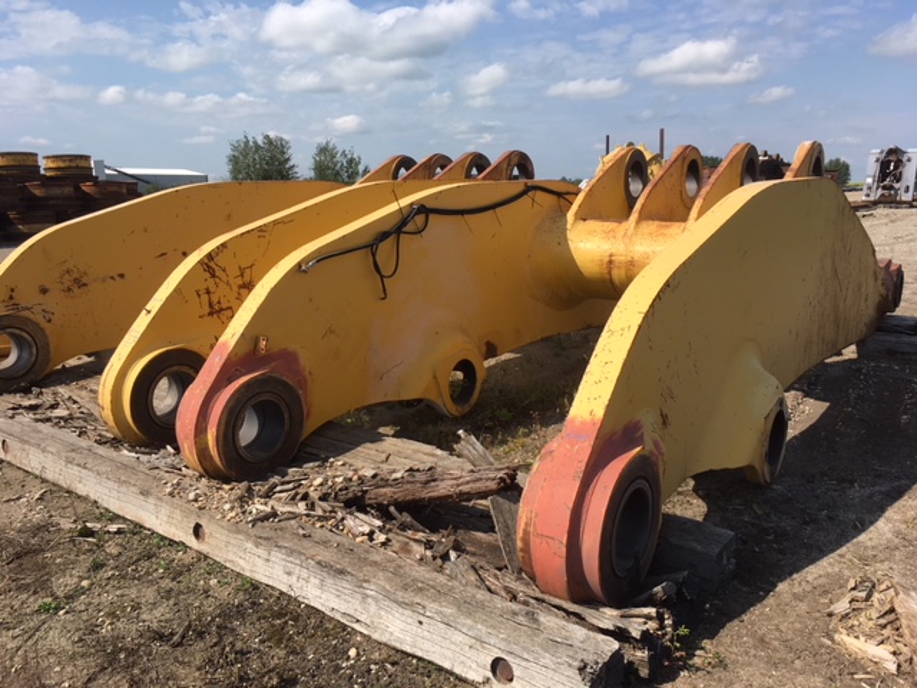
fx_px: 768
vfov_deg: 48.2
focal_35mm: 29
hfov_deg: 61.7
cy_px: 344
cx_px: 458
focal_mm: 4.15
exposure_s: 1/1789
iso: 25
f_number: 2.2
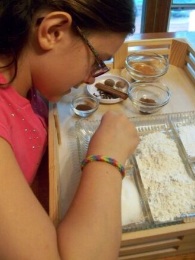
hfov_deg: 39.7
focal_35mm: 36
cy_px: 121
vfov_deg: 51.3
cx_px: 98
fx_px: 270
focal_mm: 5.85
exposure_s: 1/30
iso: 640
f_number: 2.8
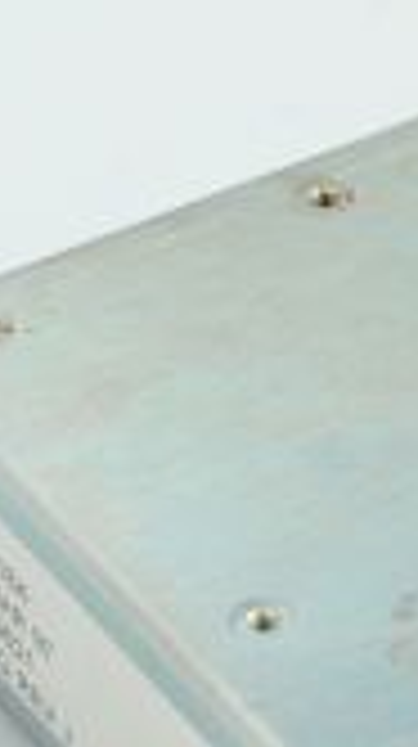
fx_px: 8993
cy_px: 497
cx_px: 948
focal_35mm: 455
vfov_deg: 4.7
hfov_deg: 2.6
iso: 800
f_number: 8
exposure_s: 1/100
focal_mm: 120
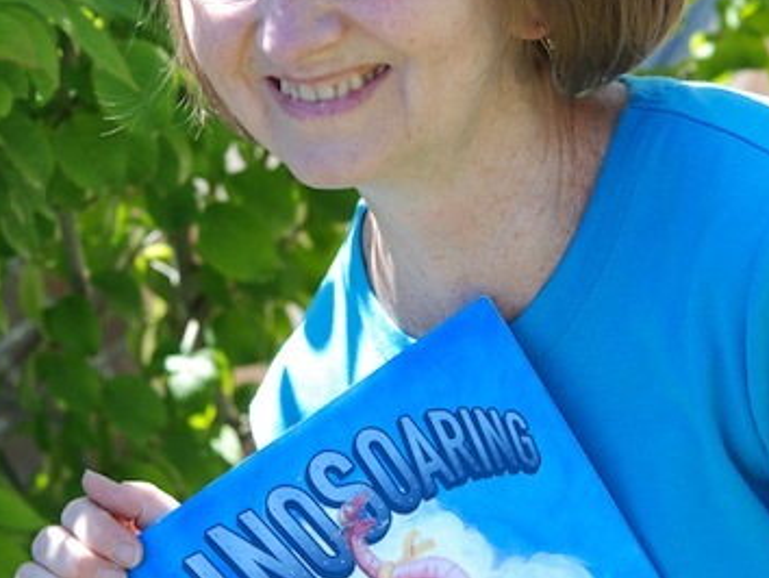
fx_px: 3246
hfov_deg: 13.5
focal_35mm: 146
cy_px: 174
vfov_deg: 10.2
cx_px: 272
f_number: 6.3
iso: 800
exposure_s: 1/640
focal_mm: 56
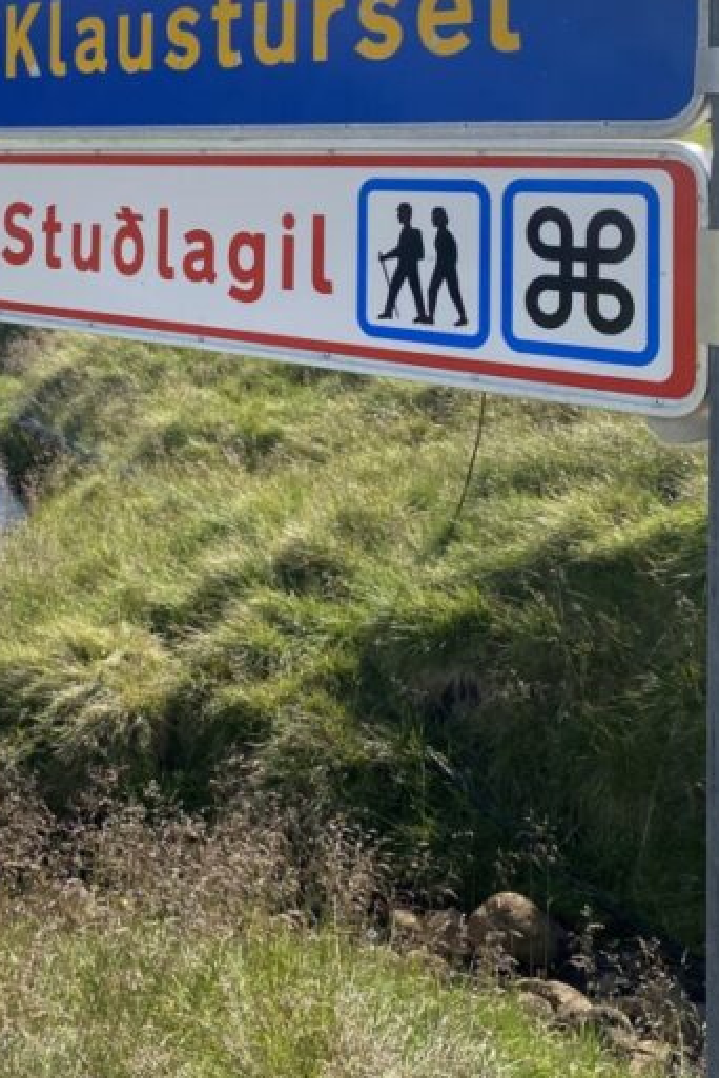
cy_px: 219
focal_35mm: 54
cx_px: 8
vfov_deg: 35.7
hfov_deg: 24.0
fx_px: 1618
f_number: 1.8
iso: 32
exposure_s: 1/3846
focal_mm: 4.25
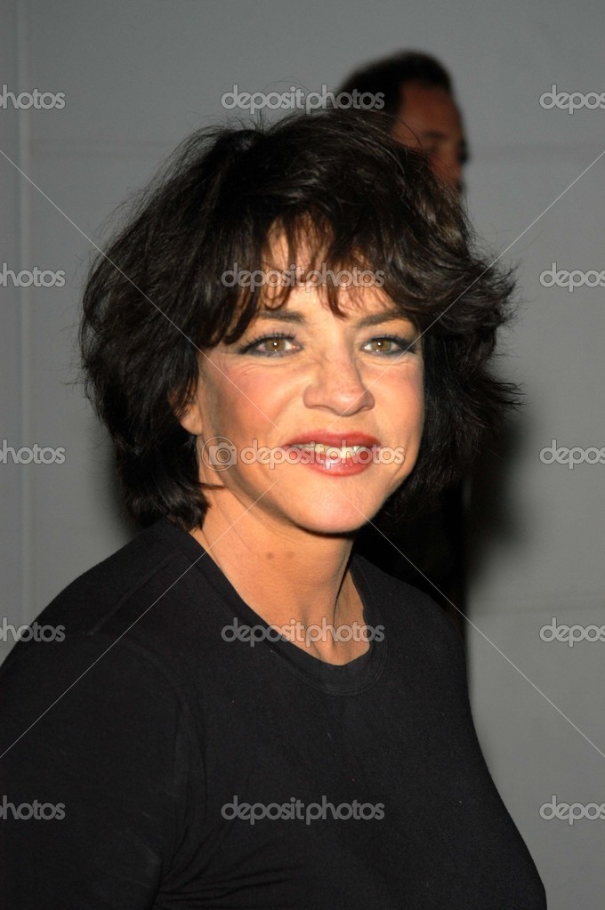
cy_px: 455
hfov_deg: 10.7
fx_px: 3220
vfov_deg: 16.1
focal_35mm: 128
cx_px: 302
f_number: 6.3
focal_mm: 85
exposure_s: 1/180
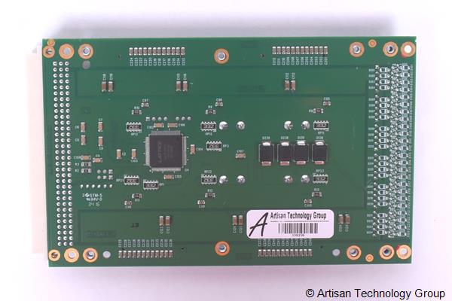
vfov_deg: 43.6
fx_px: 377
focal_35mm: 30
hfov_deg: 61.9
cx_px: 226
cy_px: 150
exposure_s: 1/160
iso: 200
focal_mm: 20
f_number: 14
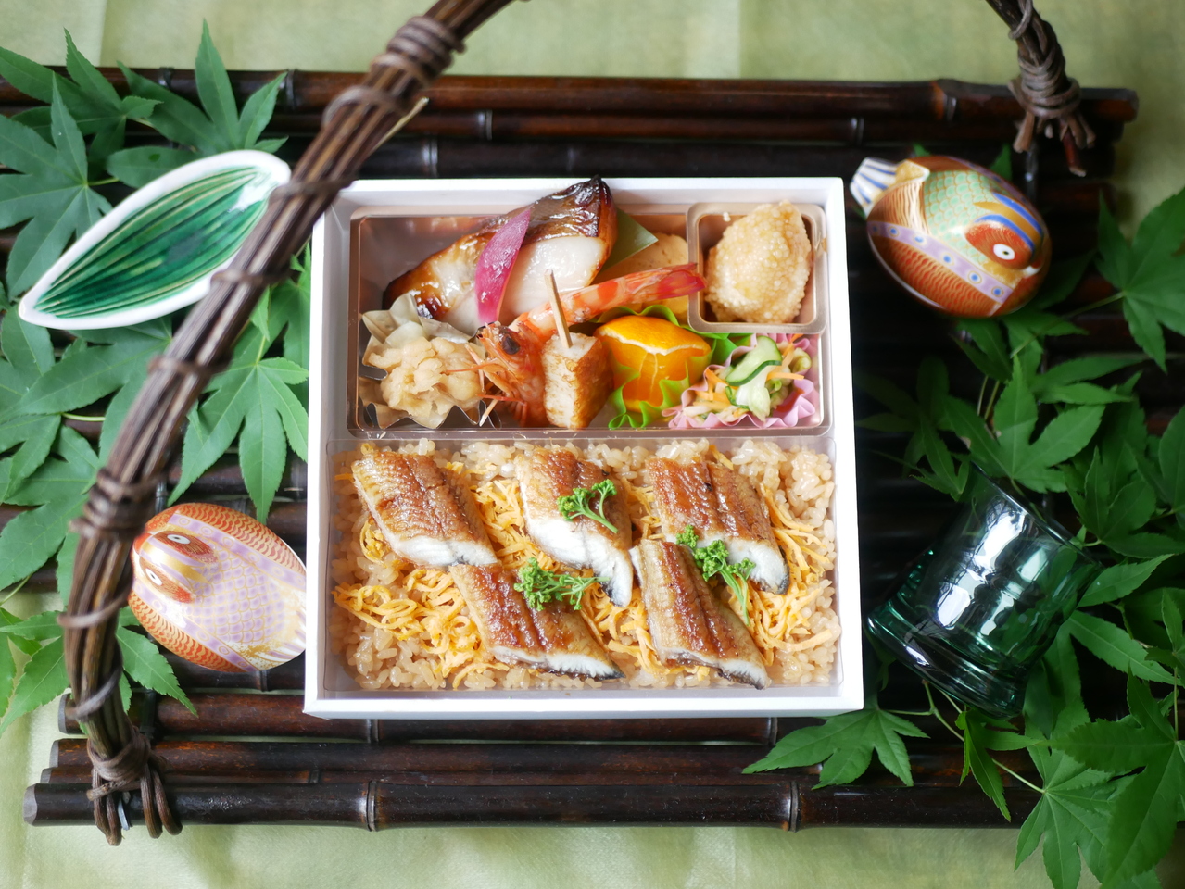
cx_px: 592
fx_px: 1712
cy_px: 444
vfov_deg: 29.1
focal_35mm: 50
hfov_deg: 38.2
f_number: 1.7
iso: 640
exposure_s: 1/60
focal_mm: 25
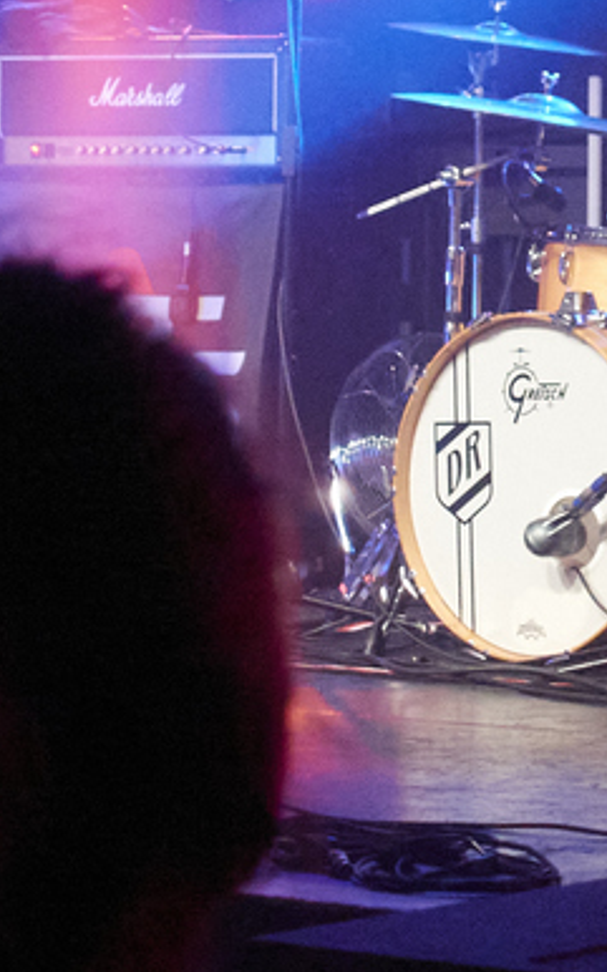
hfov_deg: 7.0
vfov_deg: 11.2
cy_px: 204
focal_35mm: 187
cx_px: 688
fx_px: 4953
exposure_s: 1/160
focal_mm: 21.79
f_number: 2.8
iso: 6400
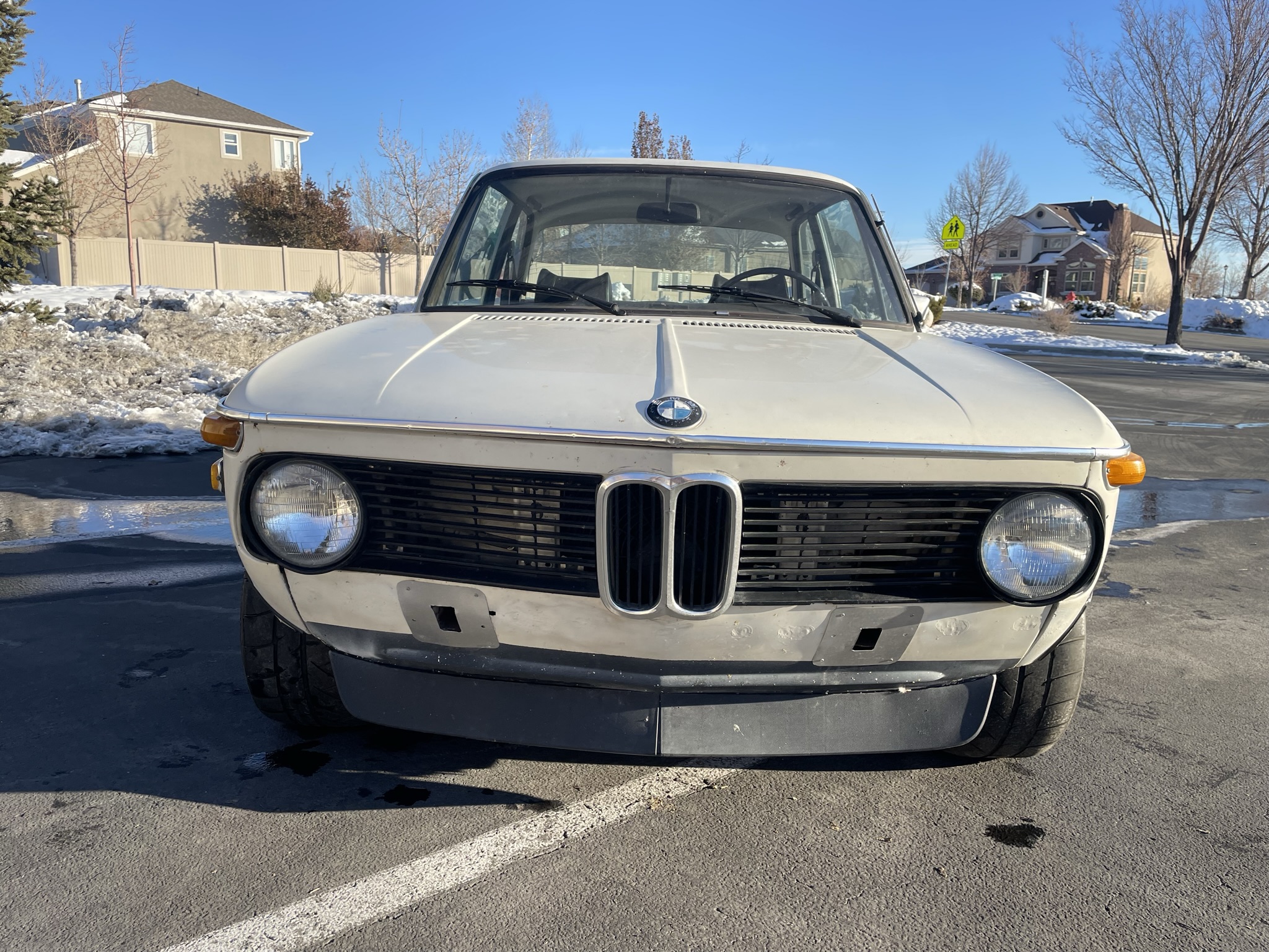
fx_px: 953
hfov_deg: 67.3
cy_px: 476
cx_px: 634
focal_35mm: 26
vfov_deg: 53.1
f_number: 1.6
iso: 32
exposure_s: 1/2092
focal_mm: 4.2
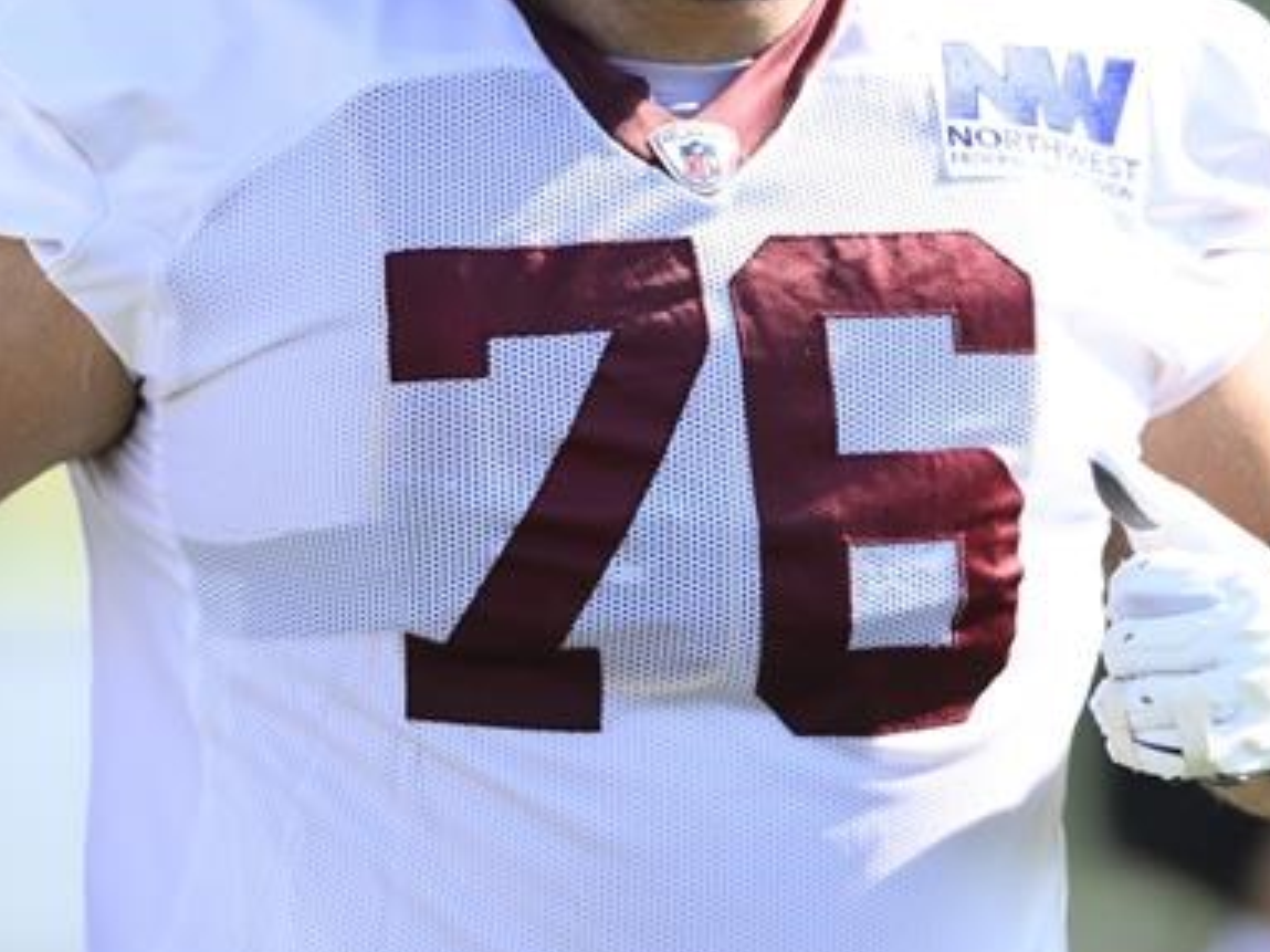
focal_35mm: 1028
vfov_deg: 1.4
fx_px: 37704
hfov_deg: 1.9
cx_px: 623
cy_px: 330
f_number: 2.8
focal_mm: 400
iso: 640
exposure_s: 1/3200
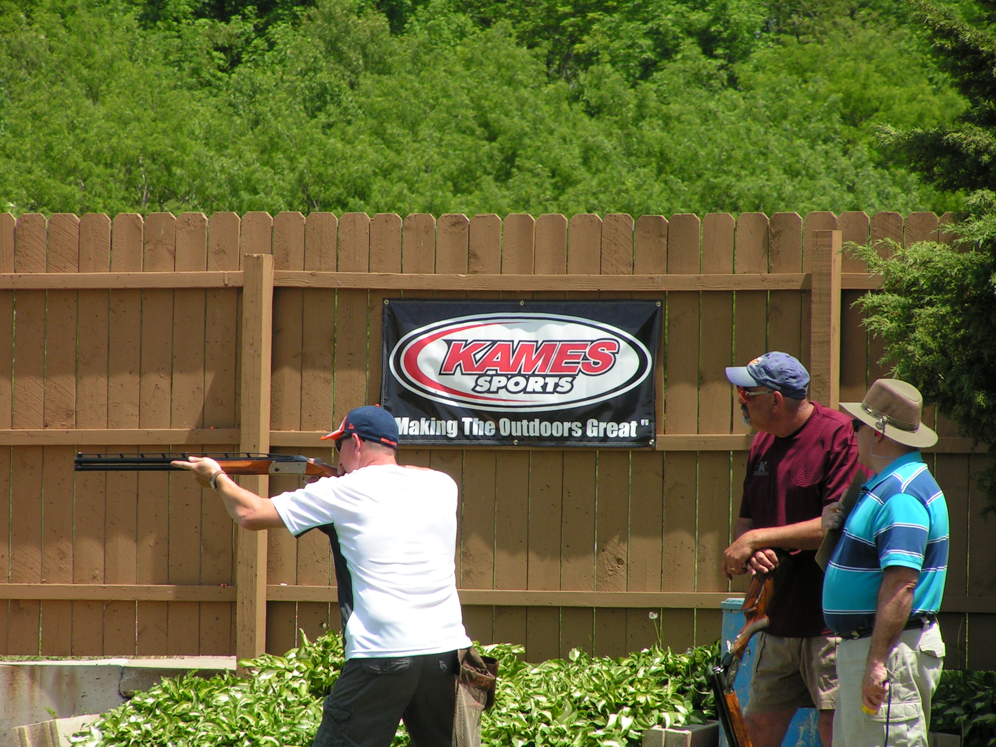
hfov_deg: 5.3
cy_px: 374
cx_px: 498
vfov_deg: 4.0
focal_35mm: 372
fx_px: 10703
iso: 50
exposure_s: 1/400
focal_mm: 61.8
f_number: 4.5
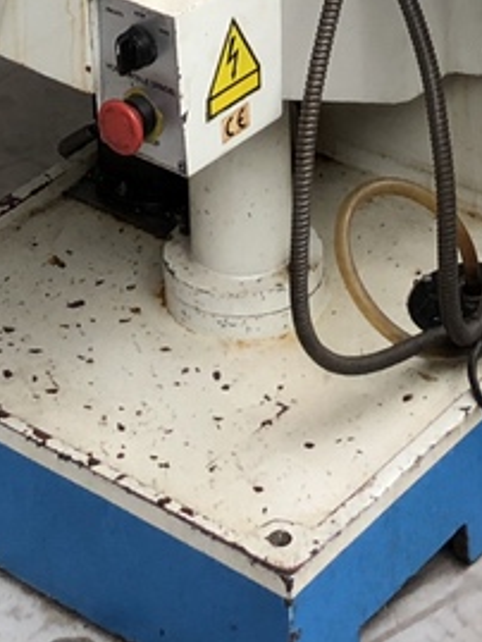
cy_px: -709
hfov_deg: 11.0
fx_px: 2504
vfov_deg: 12.5
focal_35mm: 135
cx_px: 177
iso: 40
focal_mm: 4
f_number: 1.8
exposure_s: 1/24
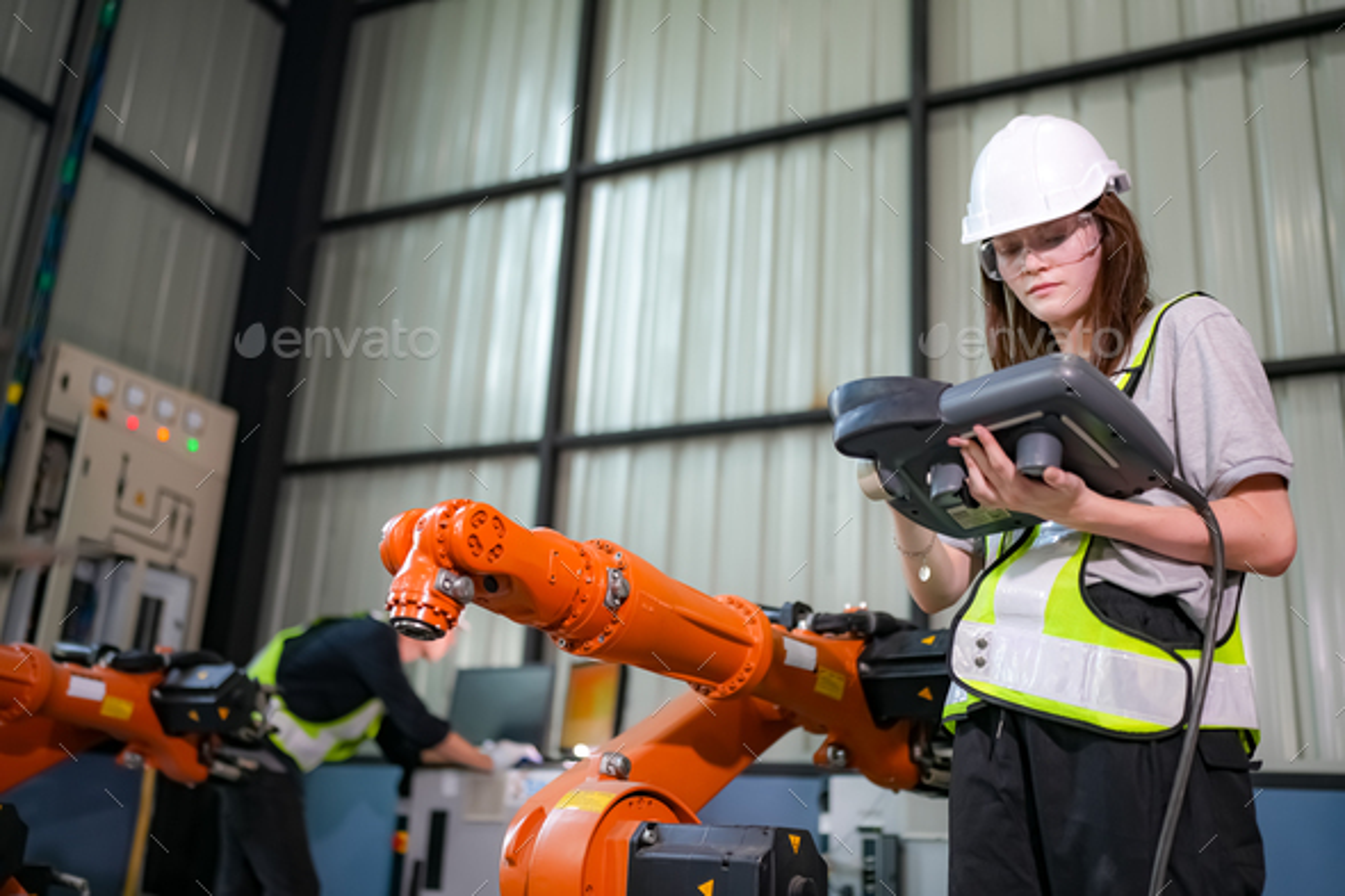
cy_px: 448
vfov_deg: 37.8
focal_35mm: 35
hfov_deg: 54.4
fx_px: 1307
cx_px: 672
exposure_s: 1/101
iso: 125
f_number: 1.4
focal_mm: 35
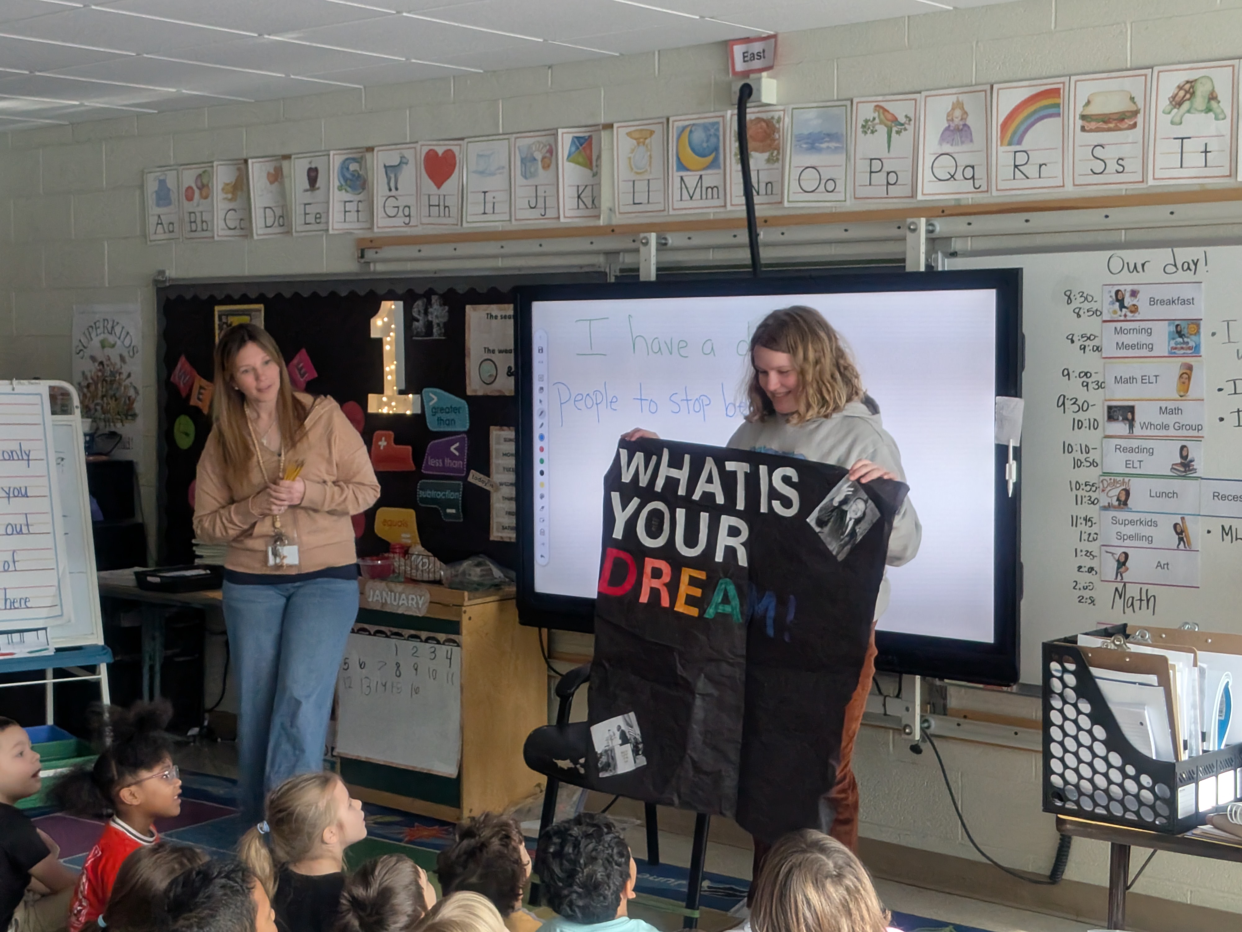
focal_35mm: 49
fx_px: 1758
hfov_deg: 38.9
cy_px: 466
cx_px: 621
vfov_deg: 29.7
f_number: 1.7
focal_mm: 4.53
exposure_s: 1/120
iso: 387
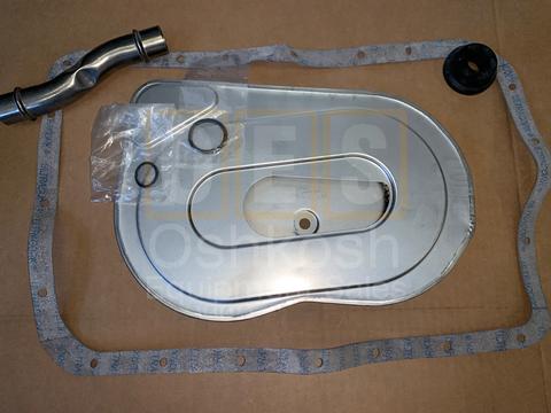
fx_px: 414
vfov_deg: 53.1
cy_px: 206
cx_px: 276
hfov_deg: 67.3
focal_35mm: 26
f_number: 1.8
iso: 25
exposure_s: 1/197
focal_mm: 4.25
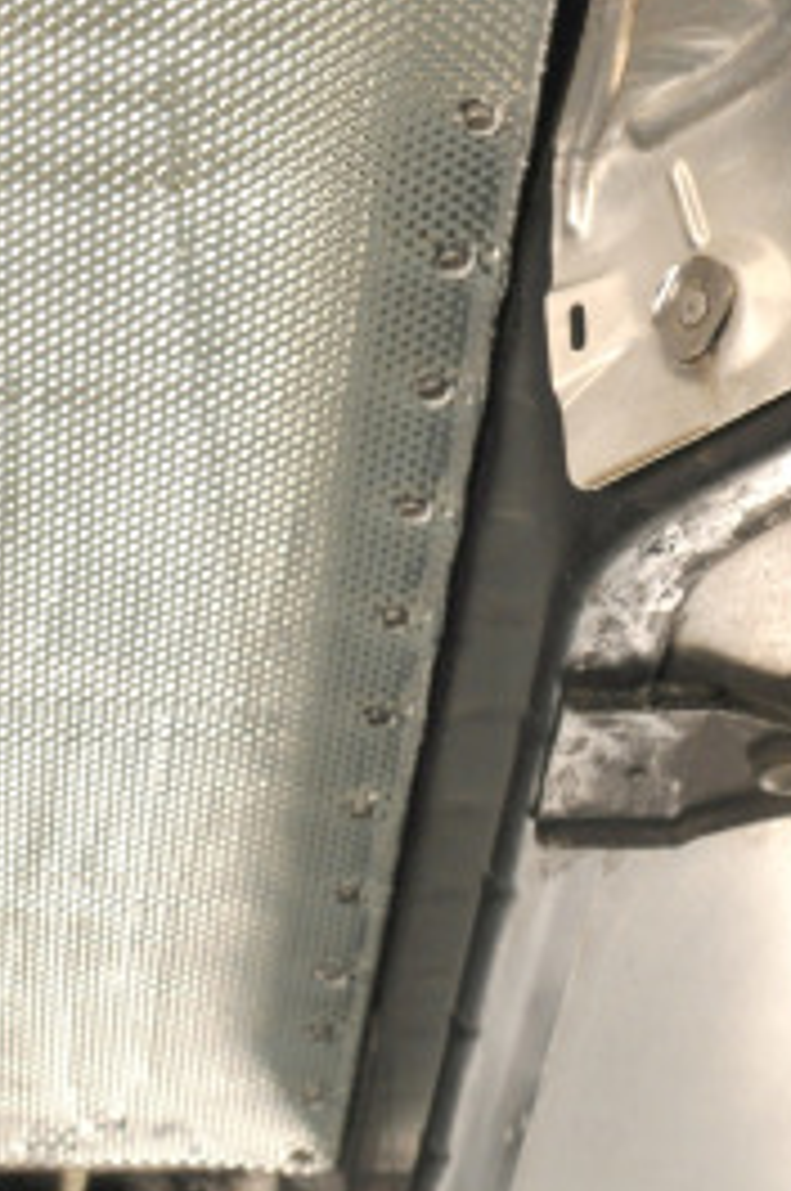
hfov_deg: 11.8
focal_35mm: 114
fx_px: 3780
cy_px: 184
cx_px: 31
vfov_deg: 17.7
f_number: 8
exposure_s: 1/60
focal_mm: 27
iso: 800
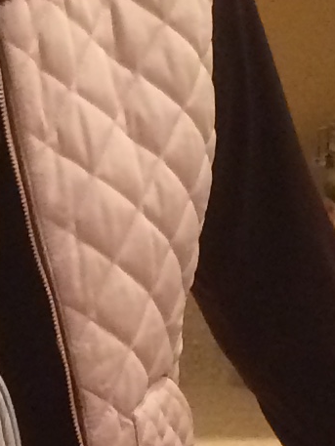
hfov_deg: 7.1
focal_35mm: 207
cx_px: -65
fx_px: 2670
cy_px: 699
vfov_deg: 9.3
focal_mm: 4.15
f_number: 2.2
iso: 200
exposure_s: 1/30
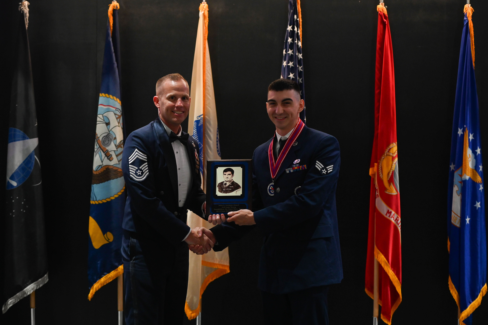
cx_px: 244
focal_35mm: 82
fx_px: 1111
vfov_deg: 16.6
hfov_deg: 24.8
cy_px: 162
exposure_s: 1/125
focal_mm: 82
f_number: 2.8
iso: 2500
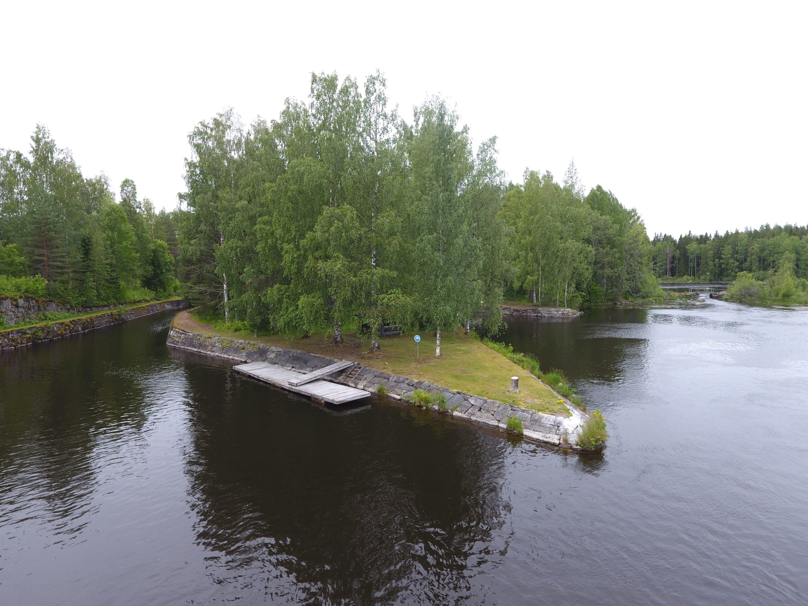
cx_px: 404
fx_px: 467
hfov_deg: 81.7
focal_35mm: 20
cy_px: 303
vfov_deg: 66.0
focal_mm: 3.61
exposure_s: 1/100
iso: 108
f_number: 2.8
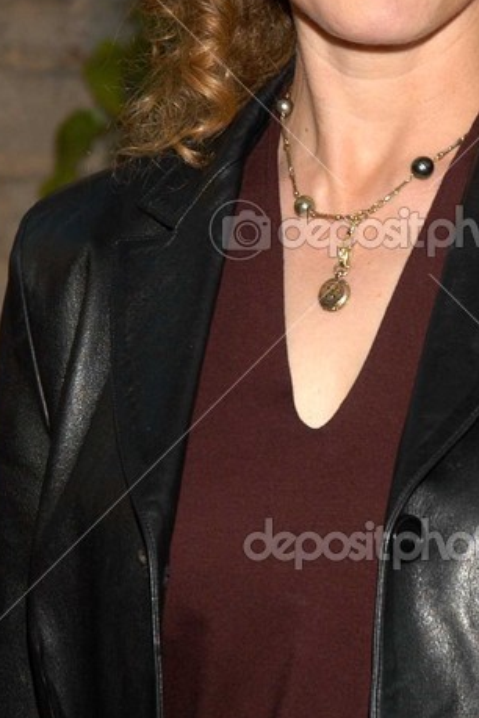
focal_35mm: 284
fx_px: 5670
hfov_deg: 4.8
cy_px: 232
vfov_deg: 7.2
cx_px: 387
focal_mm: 85
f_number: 5.6
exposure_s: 1/180
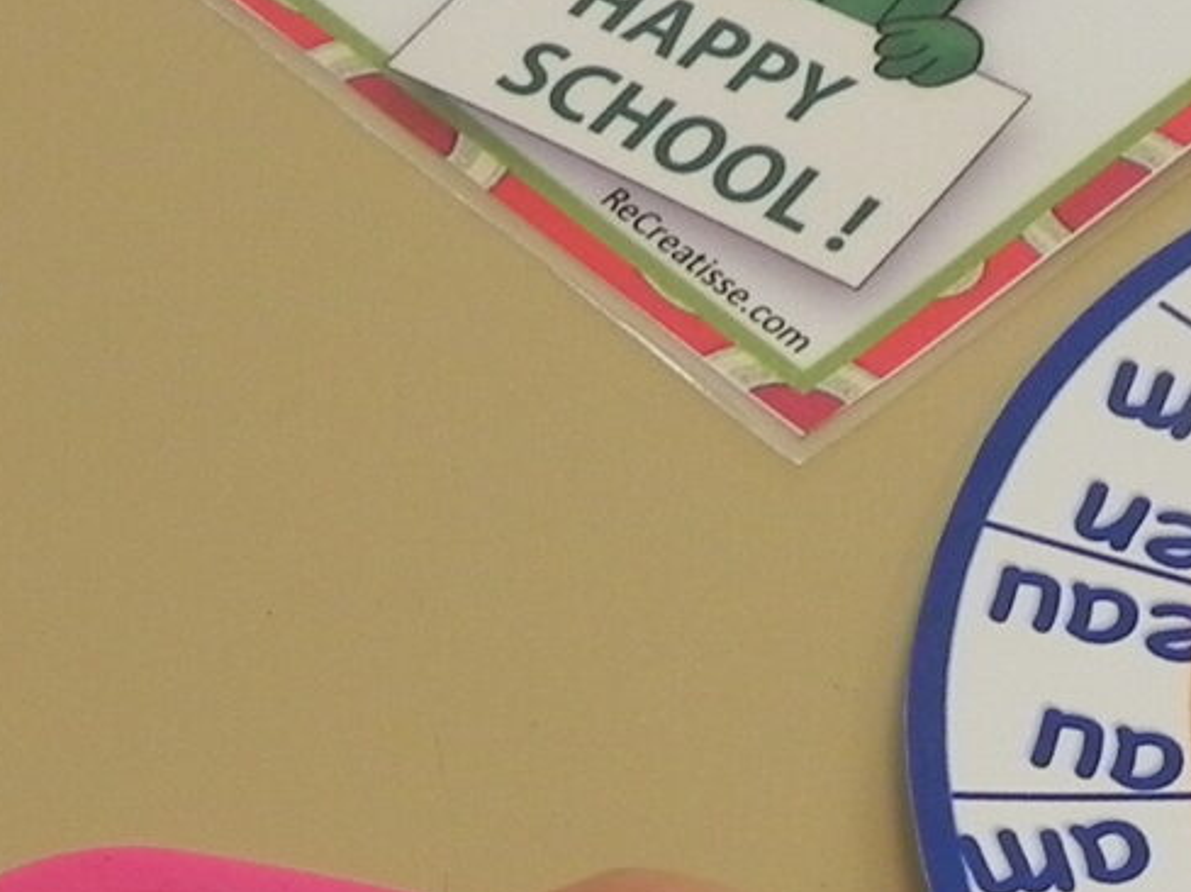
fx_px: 3748
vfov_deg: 12.4
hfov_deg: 18.1
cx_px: 645
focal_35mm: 109
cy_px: 1609
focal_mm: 4.6
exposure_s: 1/68.4
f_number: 3.5
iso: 160
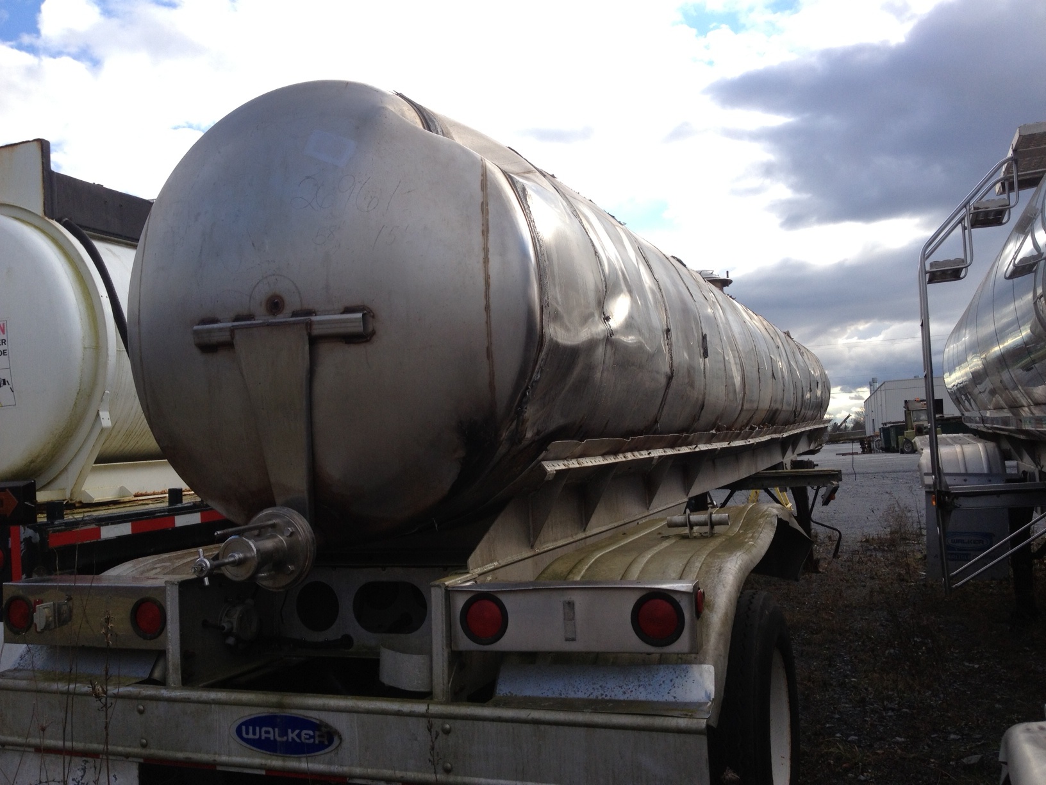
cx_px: 523
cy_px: 392
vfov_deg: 40.7
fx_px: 1058
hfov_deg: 52.6
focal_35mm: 35
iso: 50
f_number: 2.4
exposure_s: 1/968
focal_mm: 4.28
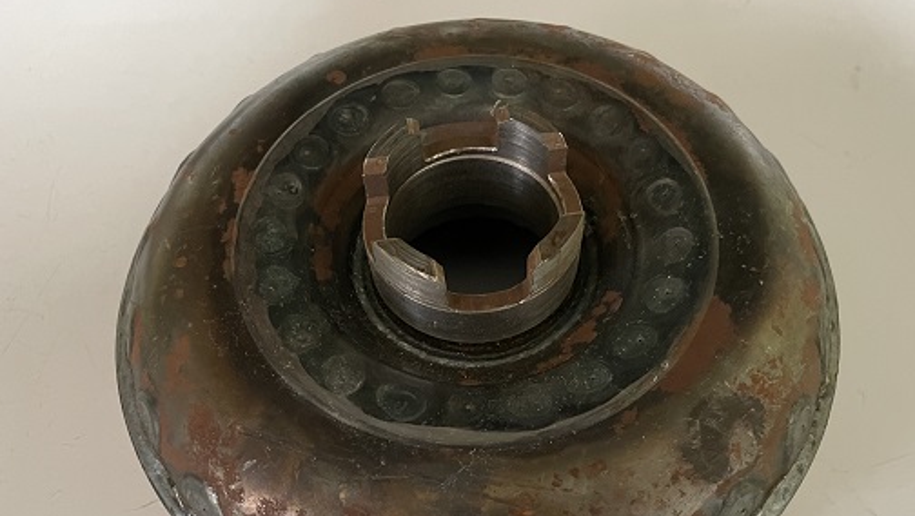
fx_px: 825
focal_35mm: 34
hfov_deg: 58.0
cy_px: 389
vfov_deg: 34.0
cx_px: 477
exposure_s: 1/30
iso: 800
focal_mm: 4.2
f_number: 1.6
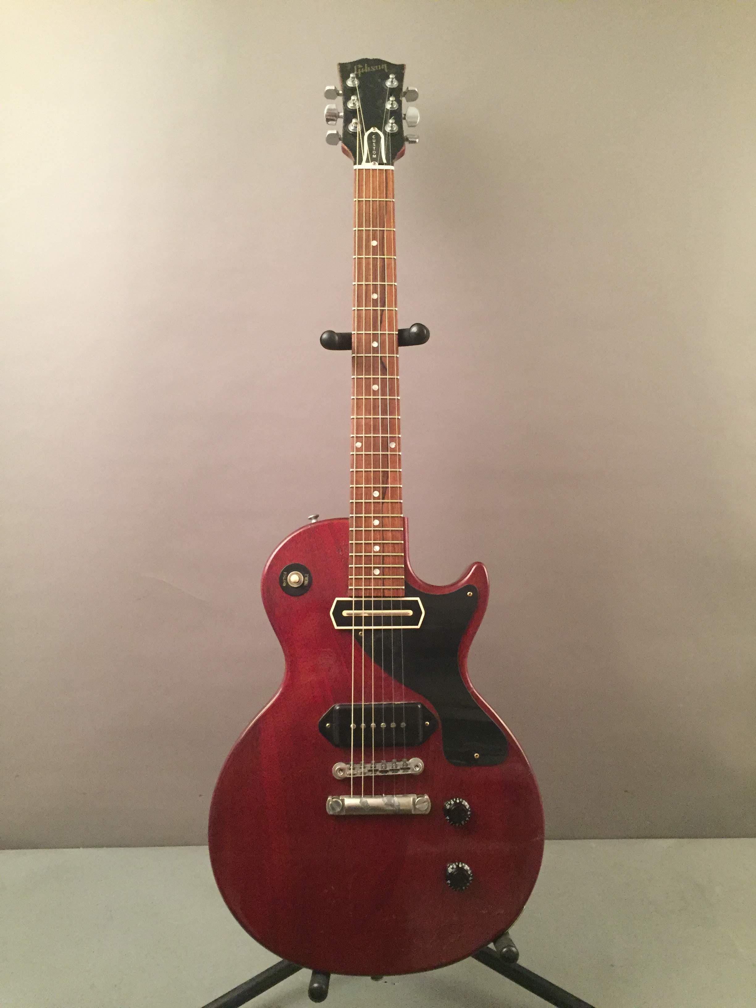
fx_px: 844
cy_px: 504
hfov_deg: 48.2
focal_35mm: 29
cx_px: 378
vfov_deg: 61.7
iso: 250
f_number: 2.2
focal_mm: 4.15
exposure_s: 1/15
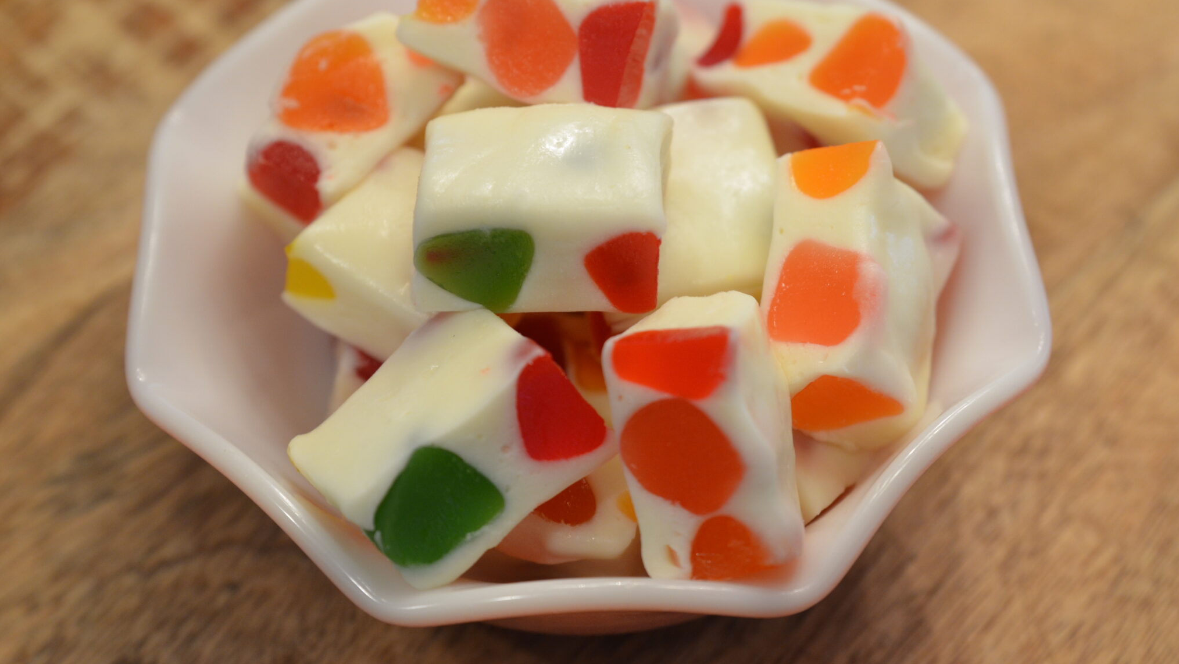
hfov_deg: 27.9
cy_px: 286
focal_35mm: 76
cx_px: 585
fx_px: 2376
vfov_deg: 15.9
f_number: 4
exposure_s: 1/60
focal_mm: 48
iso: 800
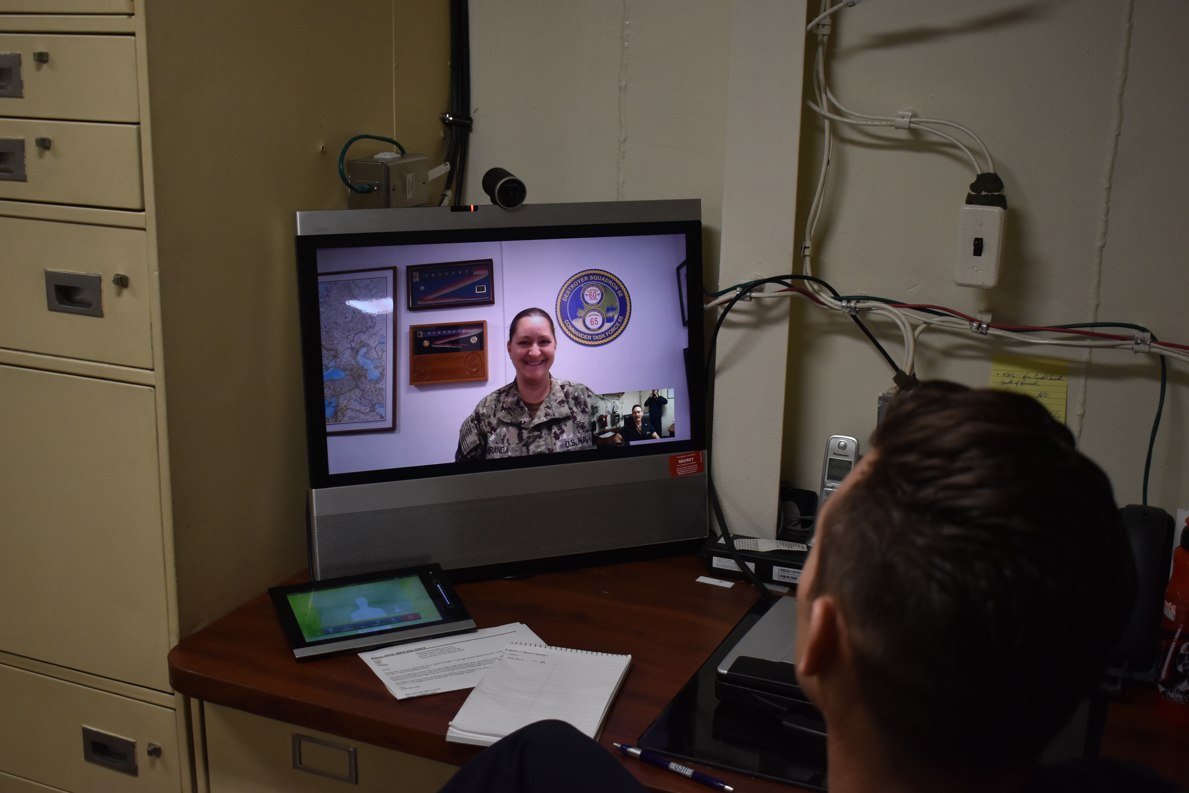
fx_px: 1387
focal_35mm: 42
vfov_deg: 31.9
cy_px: 396
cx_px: 594
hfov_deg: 46.4
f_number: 4.2
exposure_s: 1/125
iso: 800
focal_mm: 28
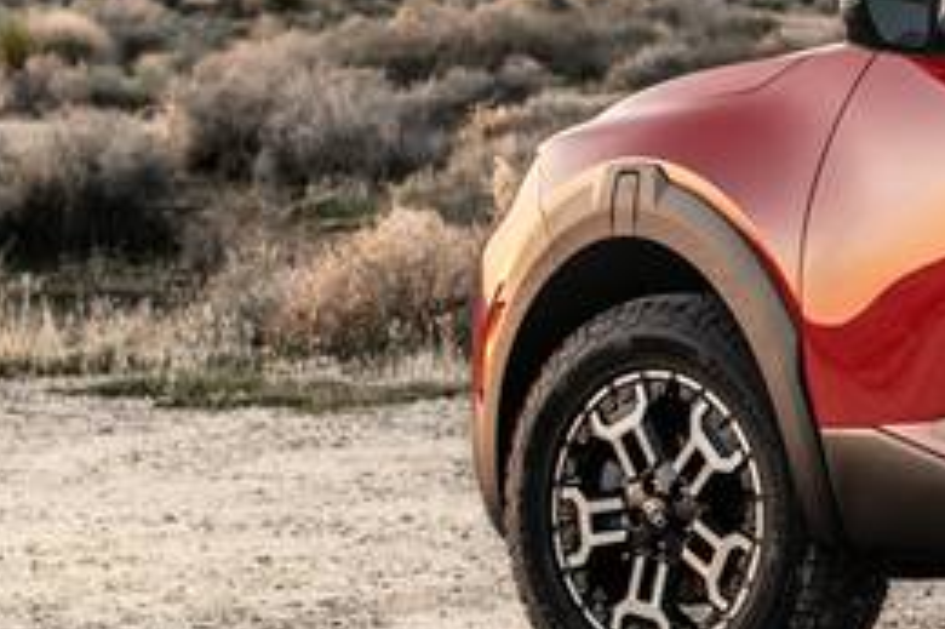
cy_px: -167
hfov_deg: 6.2
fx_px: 8473
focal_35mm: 323
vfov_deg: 4.2
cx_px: 1803
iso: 64
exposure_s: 1/8
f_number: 5
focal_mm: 70
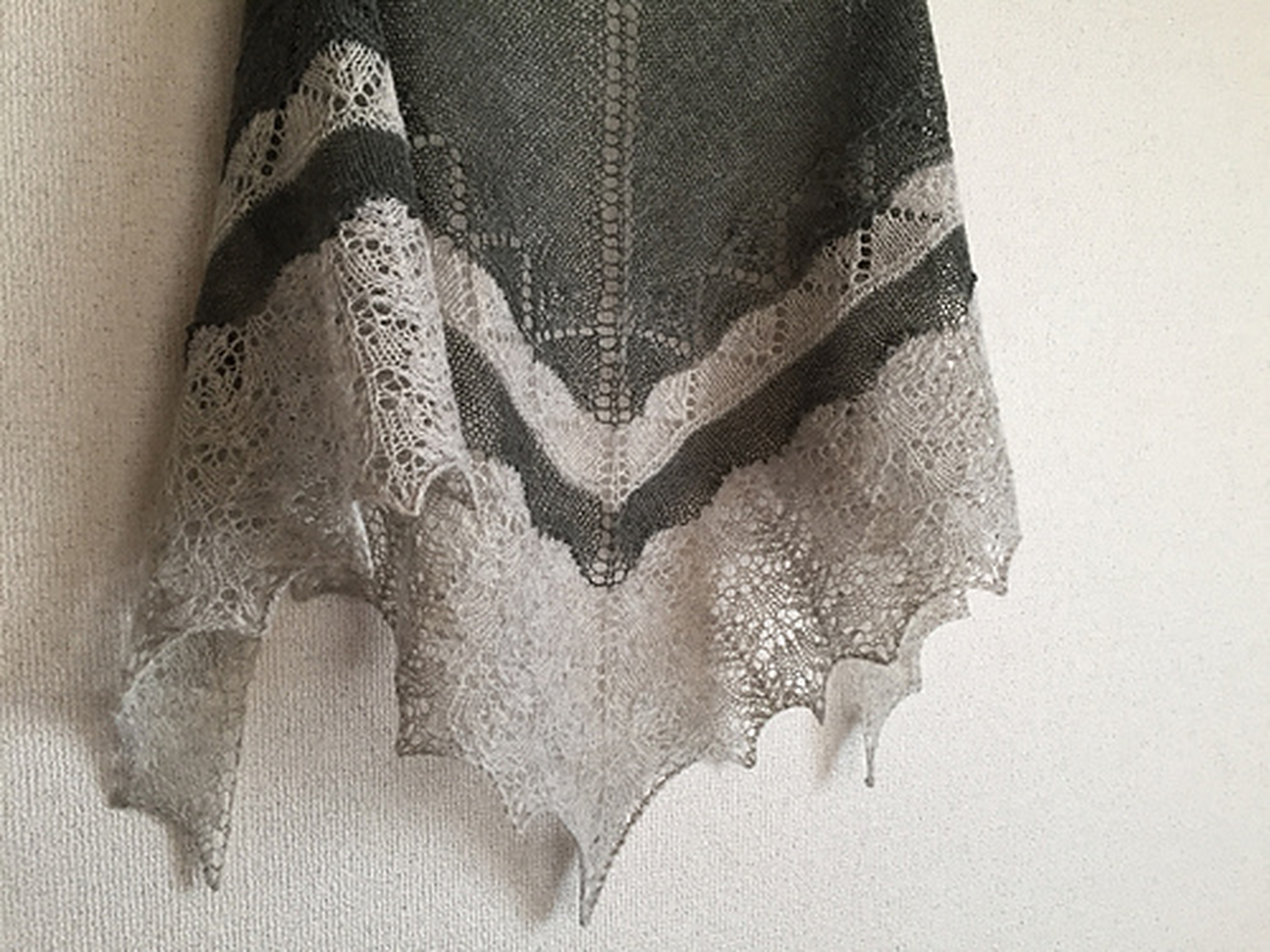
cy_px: 476
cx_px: 635
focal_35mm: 29
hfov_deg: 61.7
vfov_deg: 48.2
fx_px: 1064
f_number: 2.2
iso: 32
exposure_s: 1/30
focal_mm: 4.15
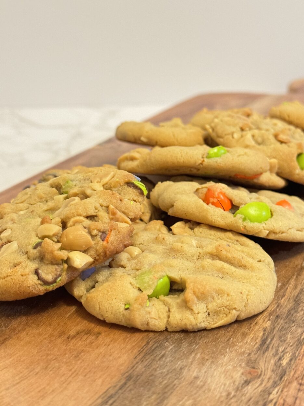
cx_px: 172
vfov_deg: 32.7
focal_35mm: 59
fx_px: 691
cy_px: 186
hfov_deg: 24.8
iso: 500
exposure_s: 1/40
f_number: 1.78
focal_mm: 6.86
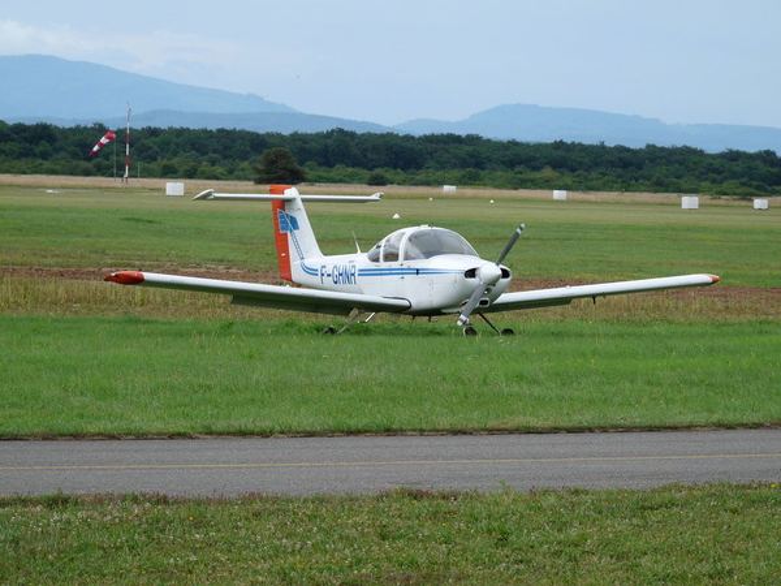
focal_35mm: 180
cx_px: 390
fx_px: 4061
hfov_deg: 11.0
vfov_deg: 8.2
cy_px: 293
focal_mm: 32
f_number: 4
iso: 100
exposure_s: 1/200
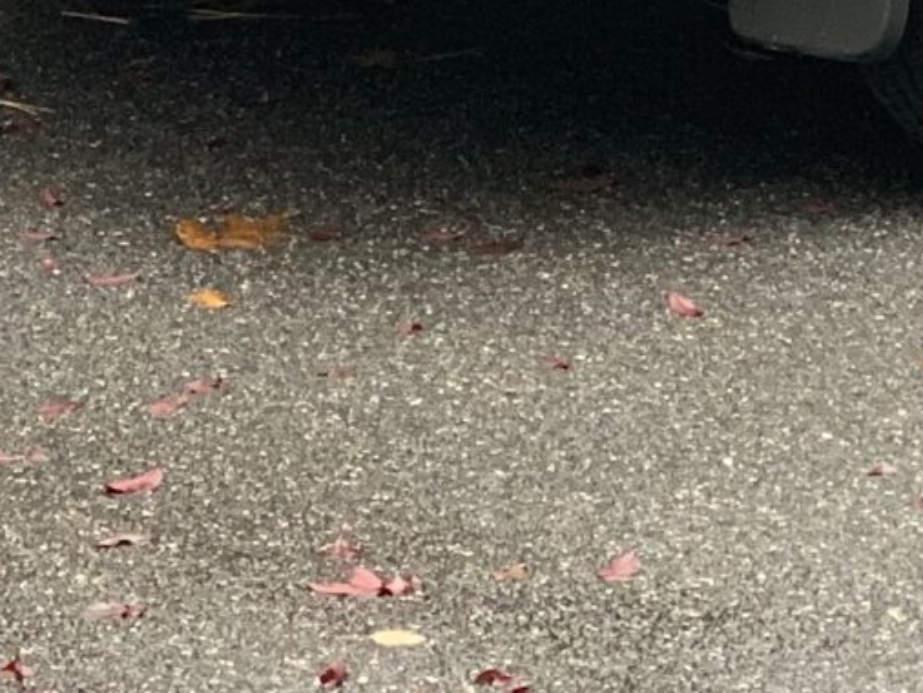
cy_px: -899
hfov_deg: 7.5
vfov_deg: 5.5
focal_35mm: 263
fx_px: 7016
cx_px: 793
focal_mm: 6
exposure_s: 1/122
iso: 80
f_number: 2.4
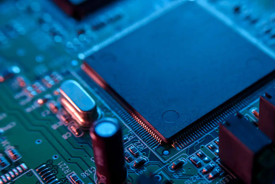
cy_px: 103
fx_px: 1032
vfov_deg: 10.2
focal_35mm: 135
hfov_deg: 15.2
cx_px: 182
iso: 50
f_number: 8
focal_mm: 85
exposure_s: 1/125
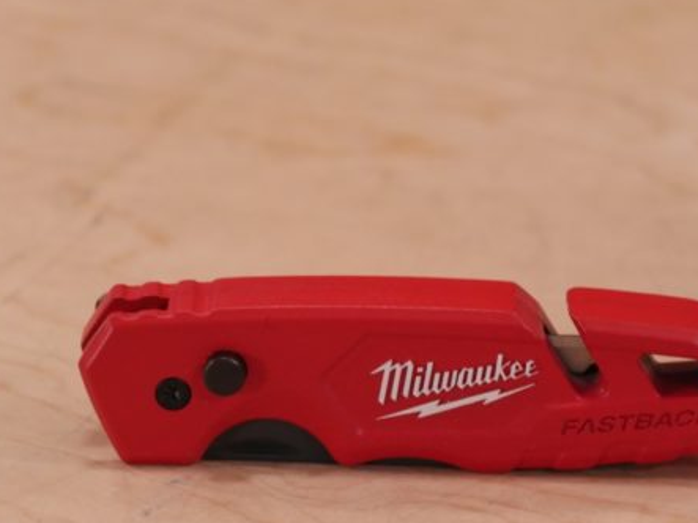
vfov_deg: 6.2
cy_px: 351
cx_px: 374
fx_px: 4798
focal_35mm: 238
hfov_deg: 8.3
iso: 2500
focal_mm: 84
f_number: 5.4
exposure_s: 1/200
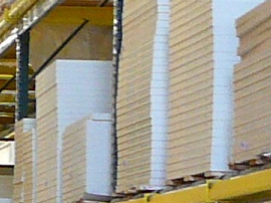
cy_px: 214
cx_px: -341
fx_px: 1948
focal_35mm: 249
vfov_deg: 5.9
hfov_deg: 7.5
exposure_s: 1/8
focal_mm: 5.2
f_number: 2.8
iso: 200
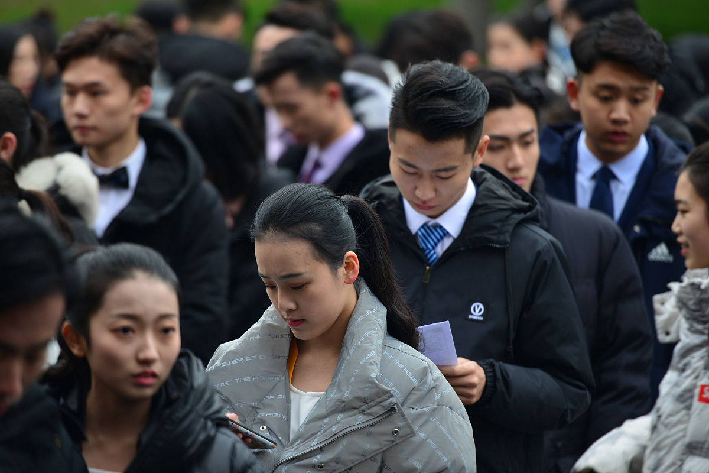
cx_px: 354
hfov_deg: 15.2
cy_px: 236
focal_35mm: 135
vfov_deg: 10.2
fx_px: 2659
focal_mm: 135
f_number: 2.8
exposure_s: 1/80
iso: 200
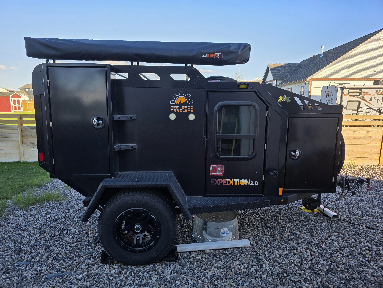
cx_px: 192
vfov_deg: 58.9
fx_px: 254
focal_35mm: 23
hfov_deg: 73.9
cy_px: 144
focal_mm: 6.3
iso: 80
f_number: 1.7
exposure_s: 1/1765
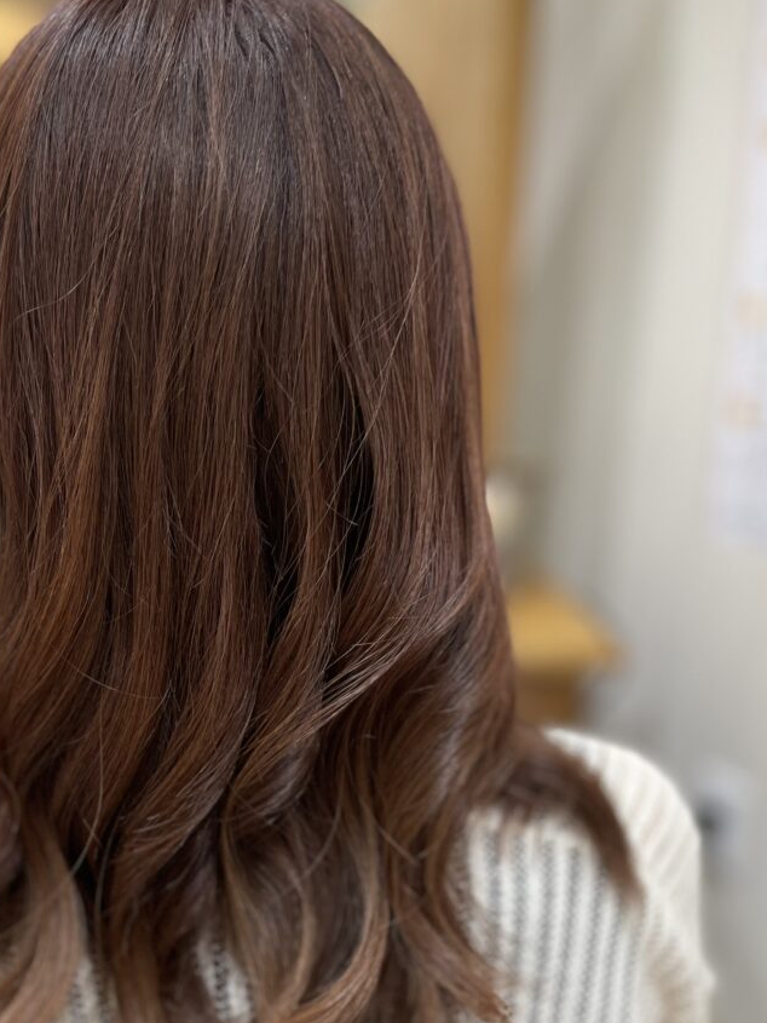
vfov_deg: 45.4
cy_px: 645
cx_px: 181
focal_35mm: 41
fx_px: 1211
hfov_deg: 34.3
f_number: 1.6
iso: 64
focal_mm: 4.2
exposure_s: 1/60
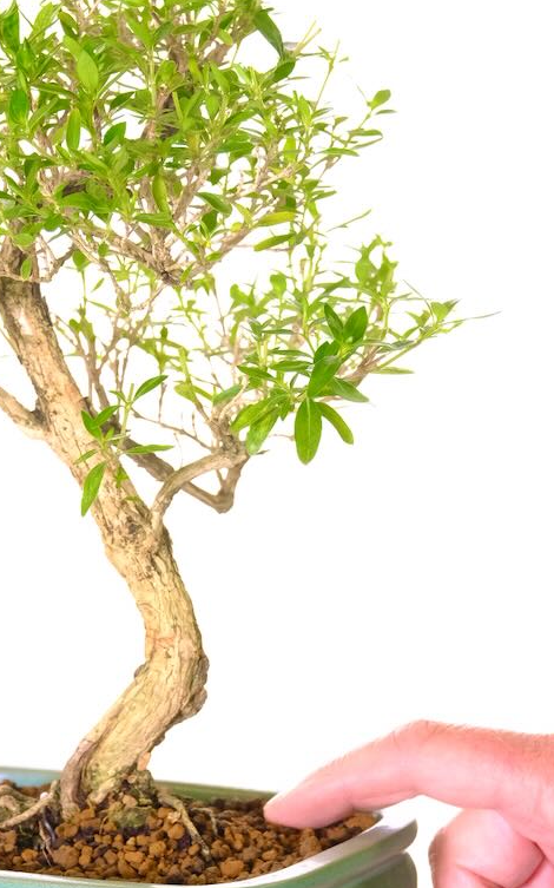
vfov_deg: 8.1
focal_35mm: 260
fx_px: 6287
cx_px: 54
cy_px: 468
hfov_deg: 5.0
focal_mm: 99.8
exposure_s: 1/15
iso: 2500
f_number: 8
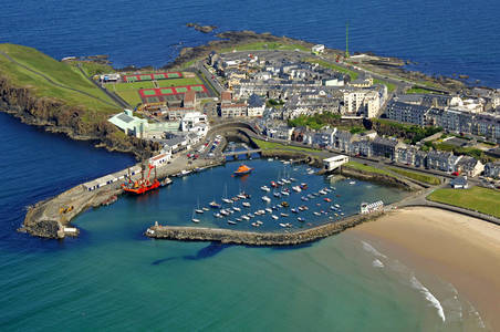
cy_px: 166
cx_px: 250
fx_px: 1082
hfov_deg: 26.0
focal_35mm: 78
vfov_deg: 17.4
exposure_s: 1/1000
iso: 400
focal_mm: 52
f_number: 7.6
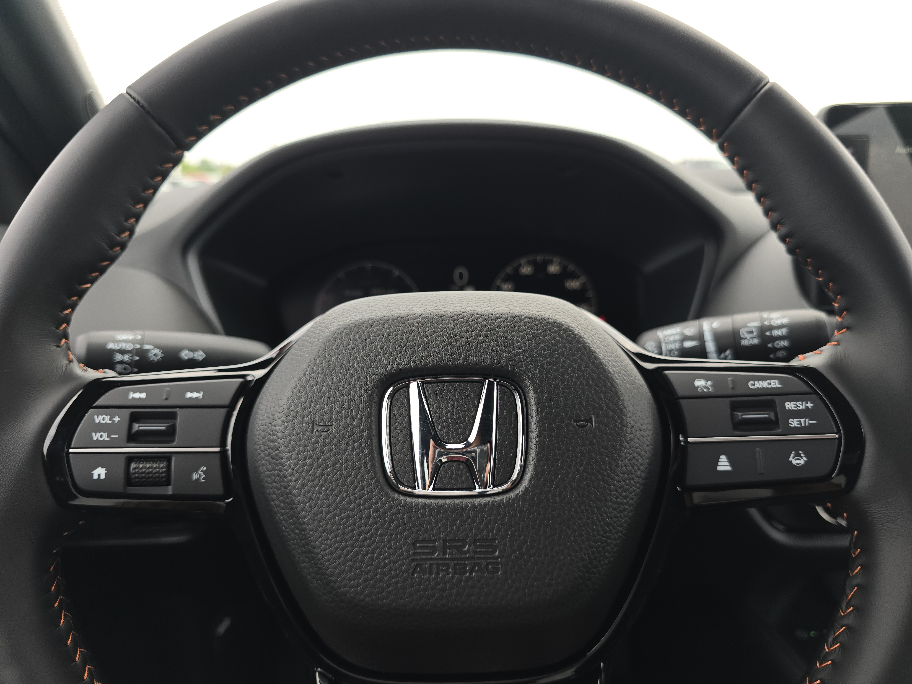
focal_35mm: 23
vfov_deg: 58.9
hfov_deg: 73.9
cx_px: 456
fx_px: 606
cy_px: 342
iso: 20
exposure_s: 1/180
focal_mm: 6.3
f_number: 1.7
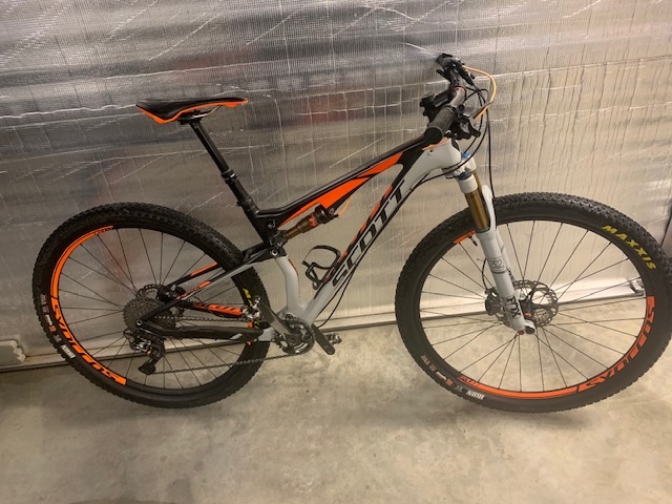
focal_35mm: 26
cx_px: 336
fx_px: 505
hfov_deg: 67.3
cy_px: 252
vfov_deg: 53.1
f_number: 1.8
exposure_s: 1/38
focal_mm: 4.25
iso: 400
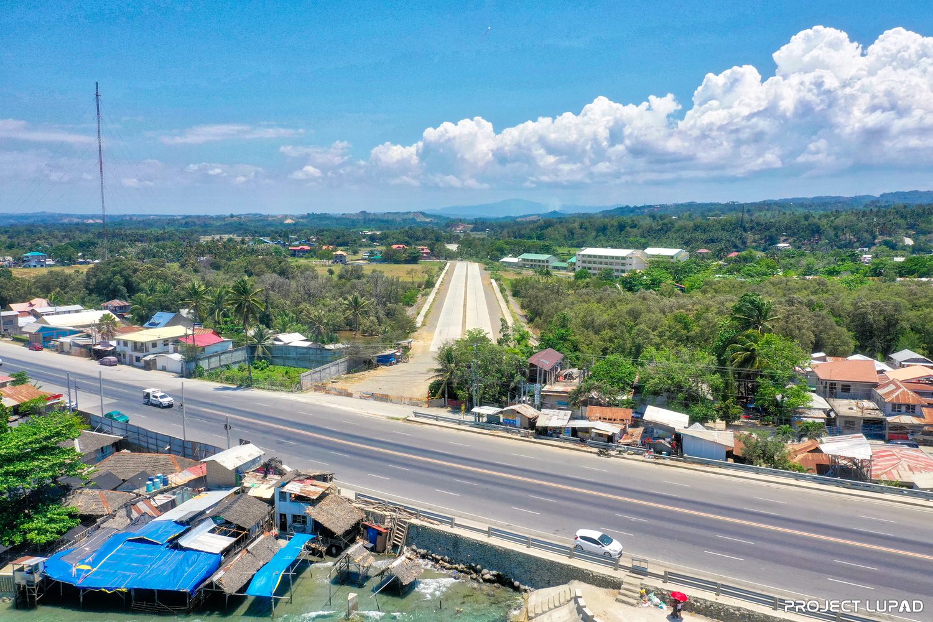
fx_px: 726
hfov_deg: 65.5
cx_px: 466
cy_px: 311
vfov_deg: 46.4
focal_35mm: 28
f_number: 6.3
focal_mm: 10.26
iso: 100
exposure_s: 1/500
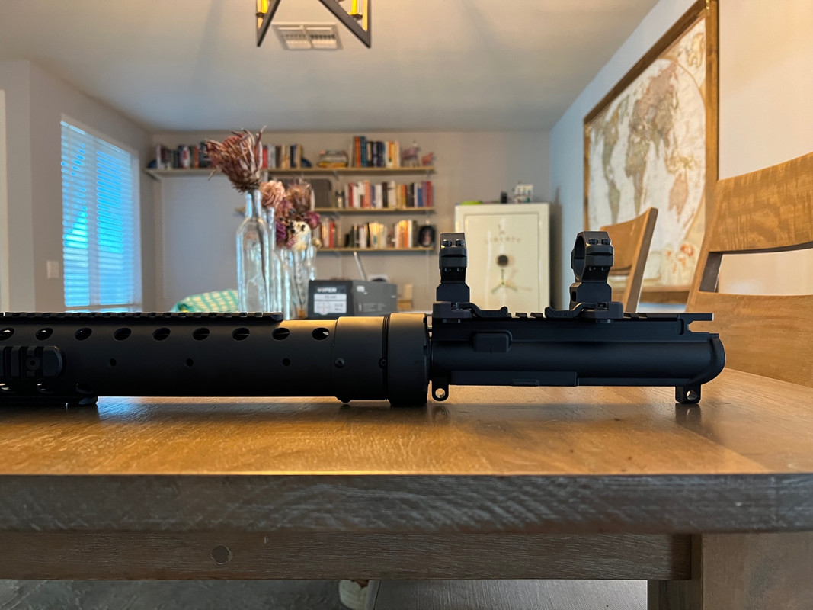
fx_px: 611
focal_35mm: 26
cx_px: 406
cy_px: 305
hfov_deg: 67.3
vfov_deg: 53.1
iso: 400
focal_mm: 5.7
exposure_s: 1/60
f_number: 1.5
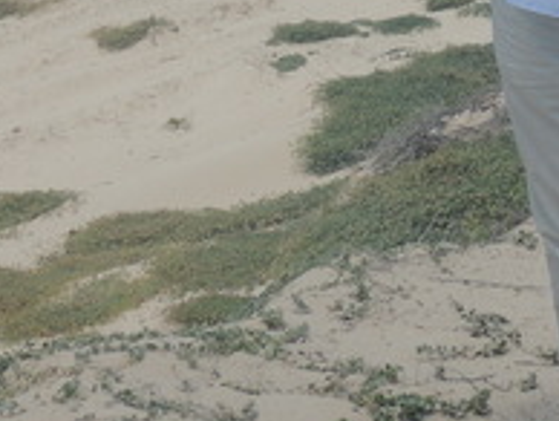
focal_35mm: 144
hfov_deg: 13.4
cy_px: -94
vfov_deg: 10.2
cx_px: 622
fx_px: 2328
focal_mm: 7.1
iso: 100
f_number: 3.7
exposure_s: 1/1250
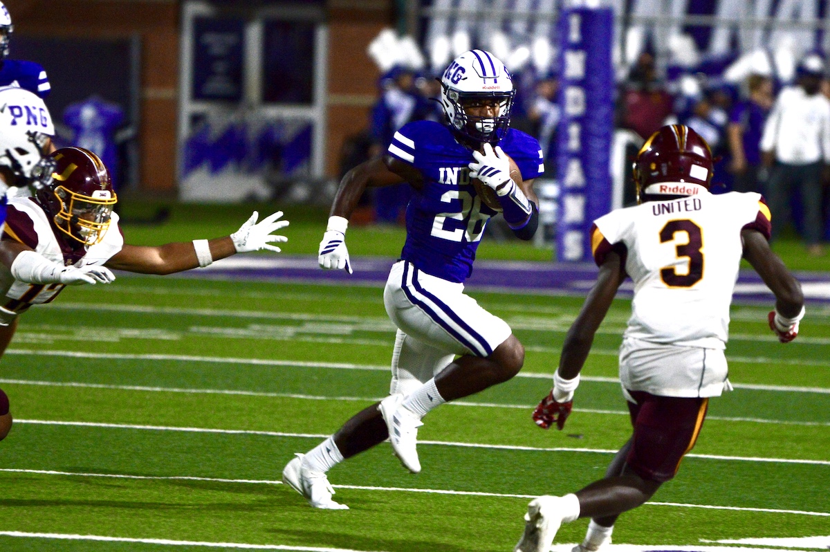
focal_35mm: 300
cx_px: 415
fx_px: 6911
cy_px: 276
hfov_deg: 6.9
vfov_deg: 4.6
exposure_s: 1/640
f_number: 2.8
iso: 800
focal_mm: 200
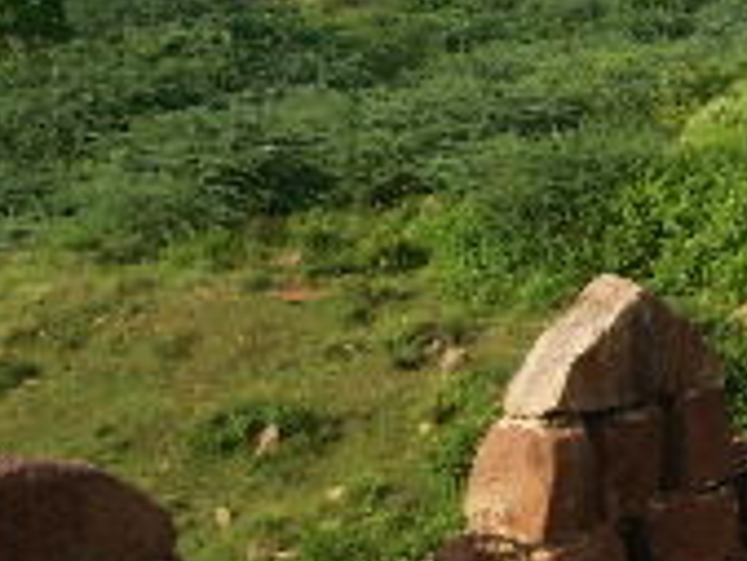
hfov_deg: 11.9
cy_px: 181
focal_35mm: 153
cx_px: 1366
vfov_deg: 9.7
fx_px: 3304
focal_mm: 6.3
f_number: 8.2
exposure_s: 1/122
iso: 80
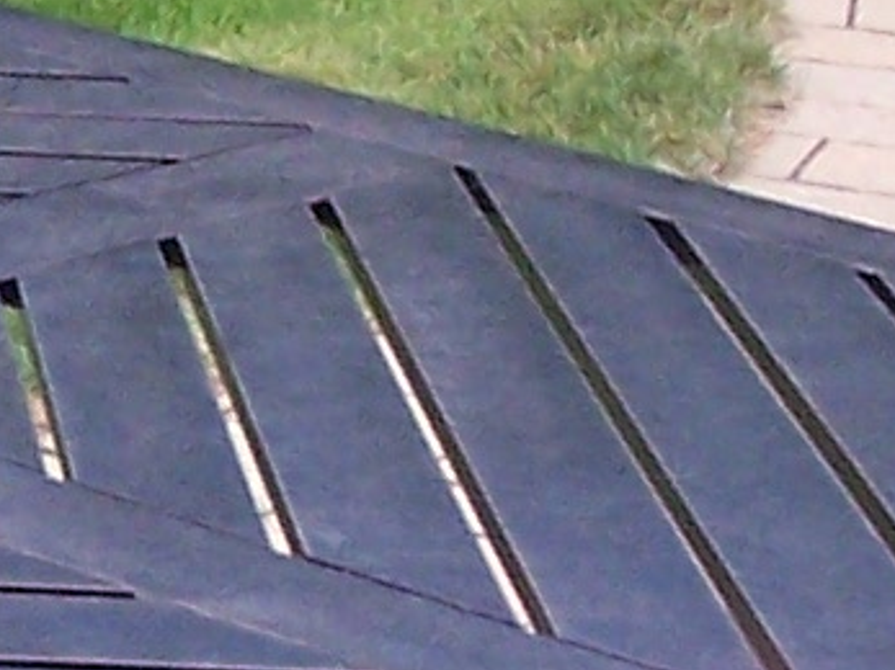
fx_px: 7289
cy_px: 624
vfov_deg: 5.3
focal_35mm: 282
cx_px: -382
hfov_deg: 6.9
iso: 140
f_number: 2.8
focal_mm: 6.3
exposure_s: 1/20
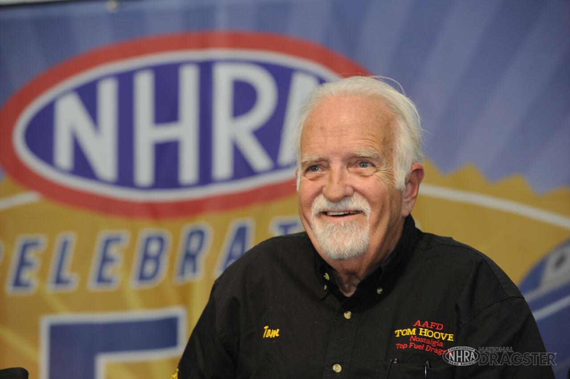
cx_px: 285
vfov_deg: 9.1
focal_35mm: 150
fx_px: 2373
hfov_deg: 13.7
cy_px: 190
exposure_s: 1/250
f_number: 5.6
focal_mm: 150
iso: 1600
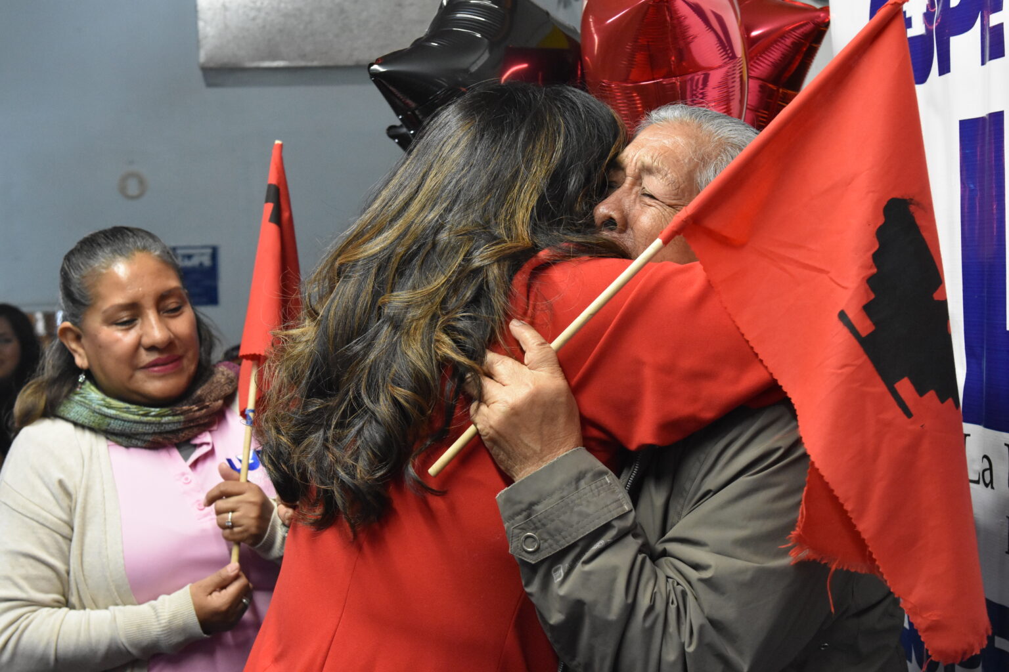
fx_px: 1682
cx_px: 504
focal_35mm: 60
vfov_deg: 22.6
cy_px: 336
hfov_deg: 33.4
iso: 4000
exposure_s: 1/125
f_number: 5.6
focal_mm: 40
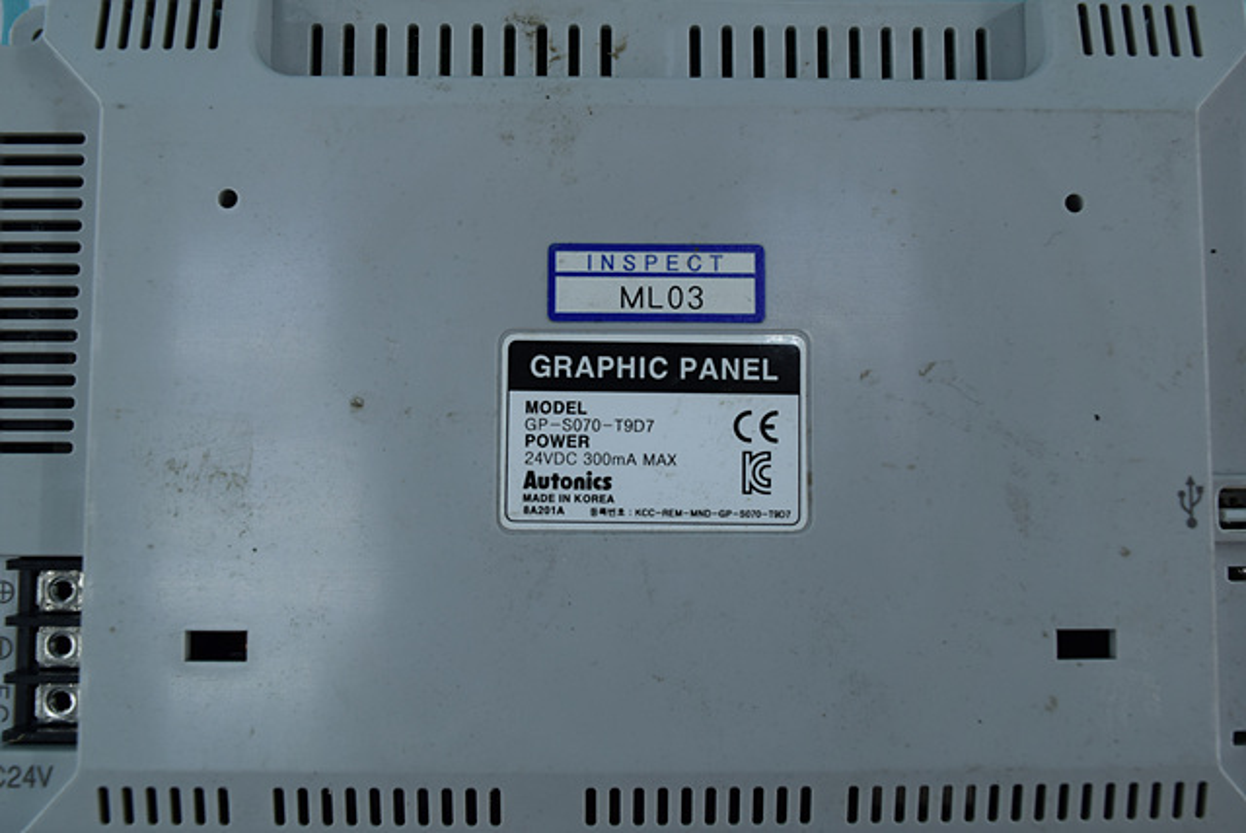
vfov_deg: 38.4
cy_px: 416
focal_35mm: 34
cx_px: 623
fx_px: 1195
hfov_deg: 55.1
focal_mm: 23
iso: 400
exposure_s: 1/160
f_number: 6.3
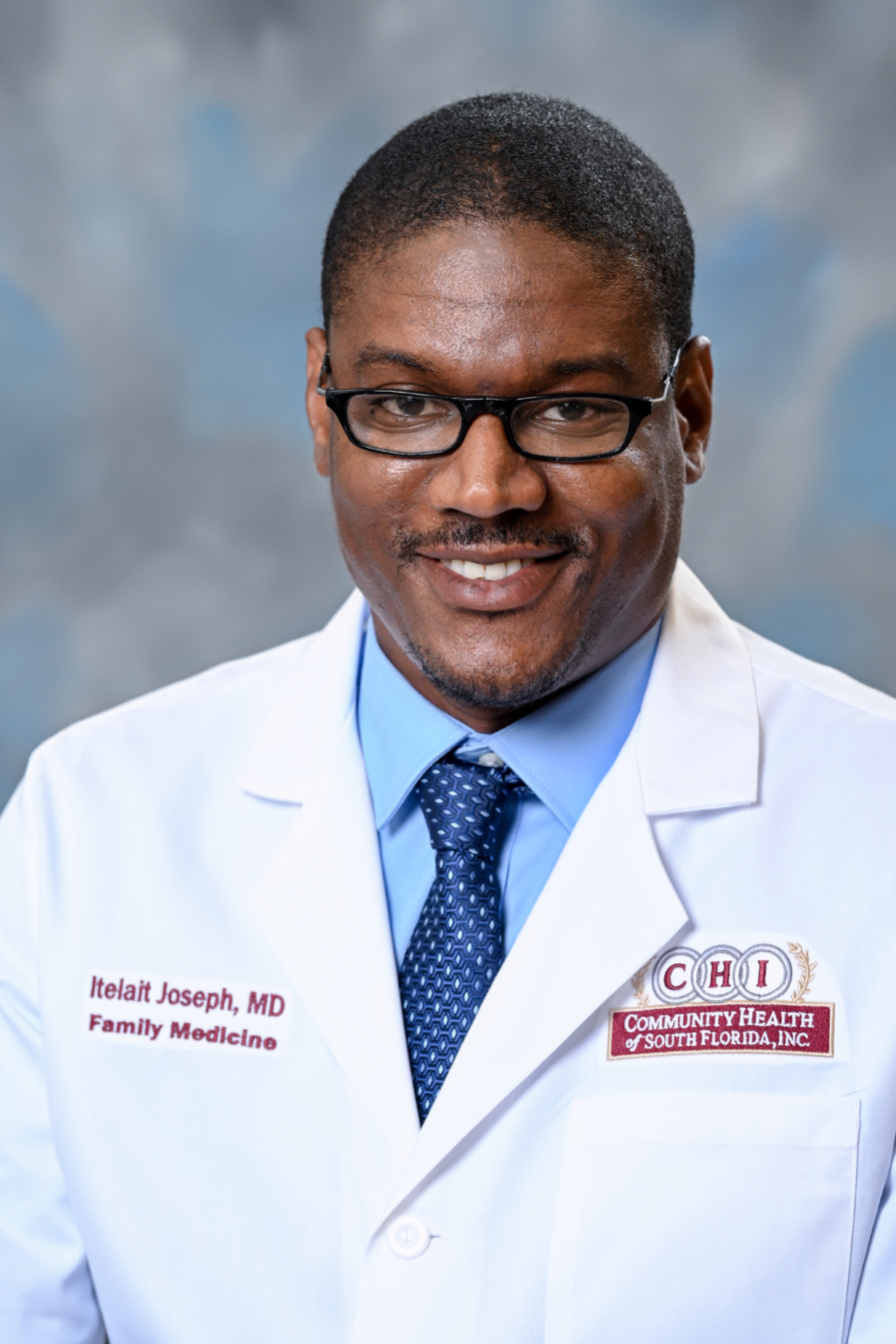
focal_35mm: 137
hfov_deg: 10.0
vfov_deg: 15.0
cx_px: 455
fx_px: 5113
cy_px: 600
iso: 500
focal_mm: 120
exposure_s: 1/125
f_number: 5
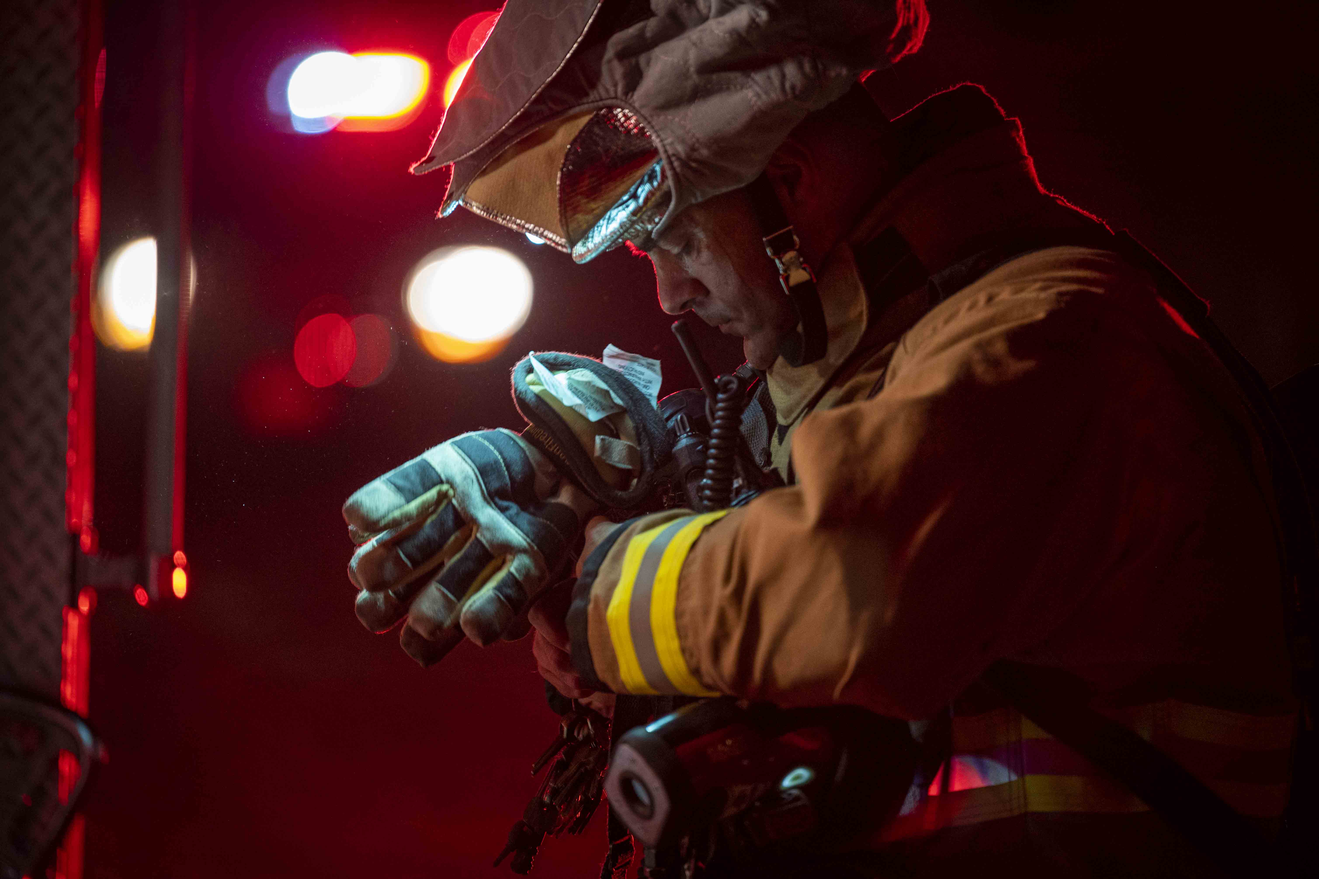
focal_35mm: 200
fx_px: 7327
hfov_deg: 10.3
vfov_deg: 6.9
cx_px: 660
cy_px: 440
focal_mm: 200
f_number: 2.8
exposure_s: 1/100
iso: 1600
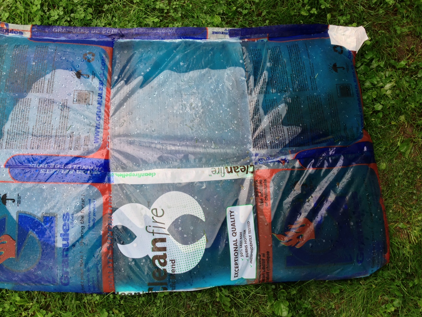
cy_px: 140
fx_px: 463
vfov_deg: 37.7
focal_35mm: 38
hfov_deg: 48.8
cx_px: 184
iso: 50
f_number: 2.4
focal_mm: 4.13
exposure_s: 1/244
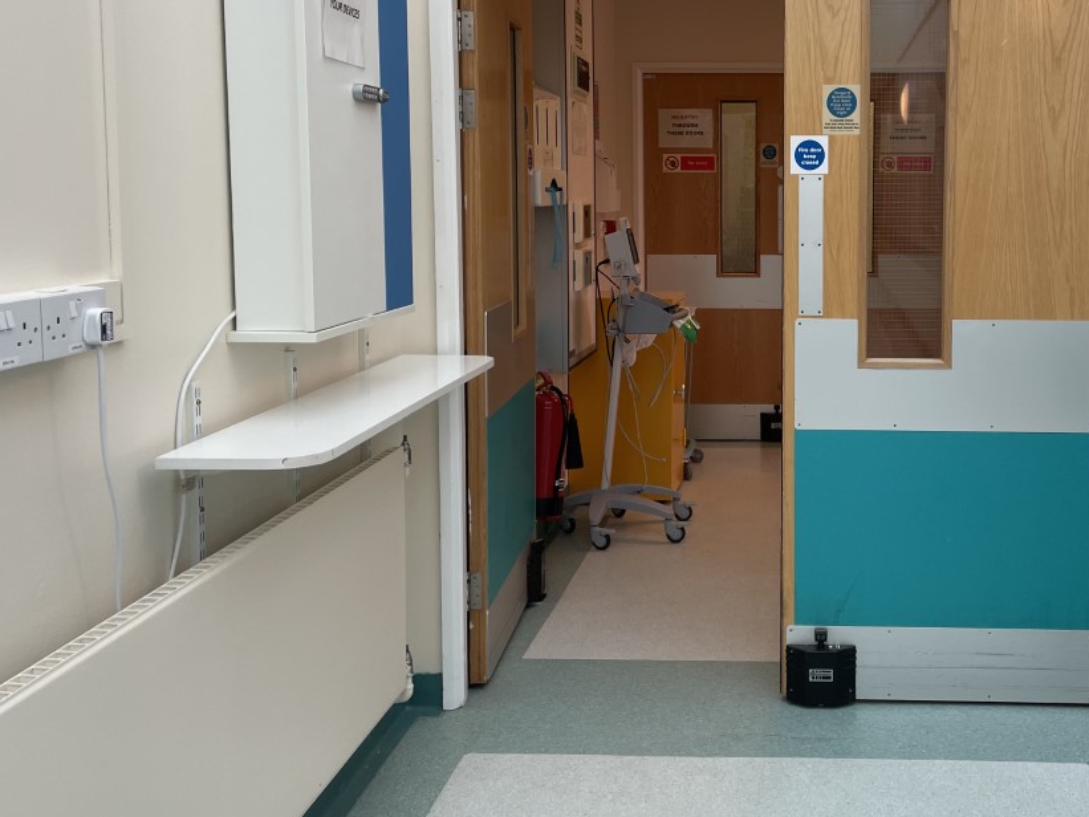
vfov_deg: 37.4
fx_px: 1196
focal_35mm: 38
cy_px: 294
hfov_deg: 47.6
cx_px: 777
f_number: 1.6
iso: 50
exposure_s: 1/121
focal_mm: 4.2
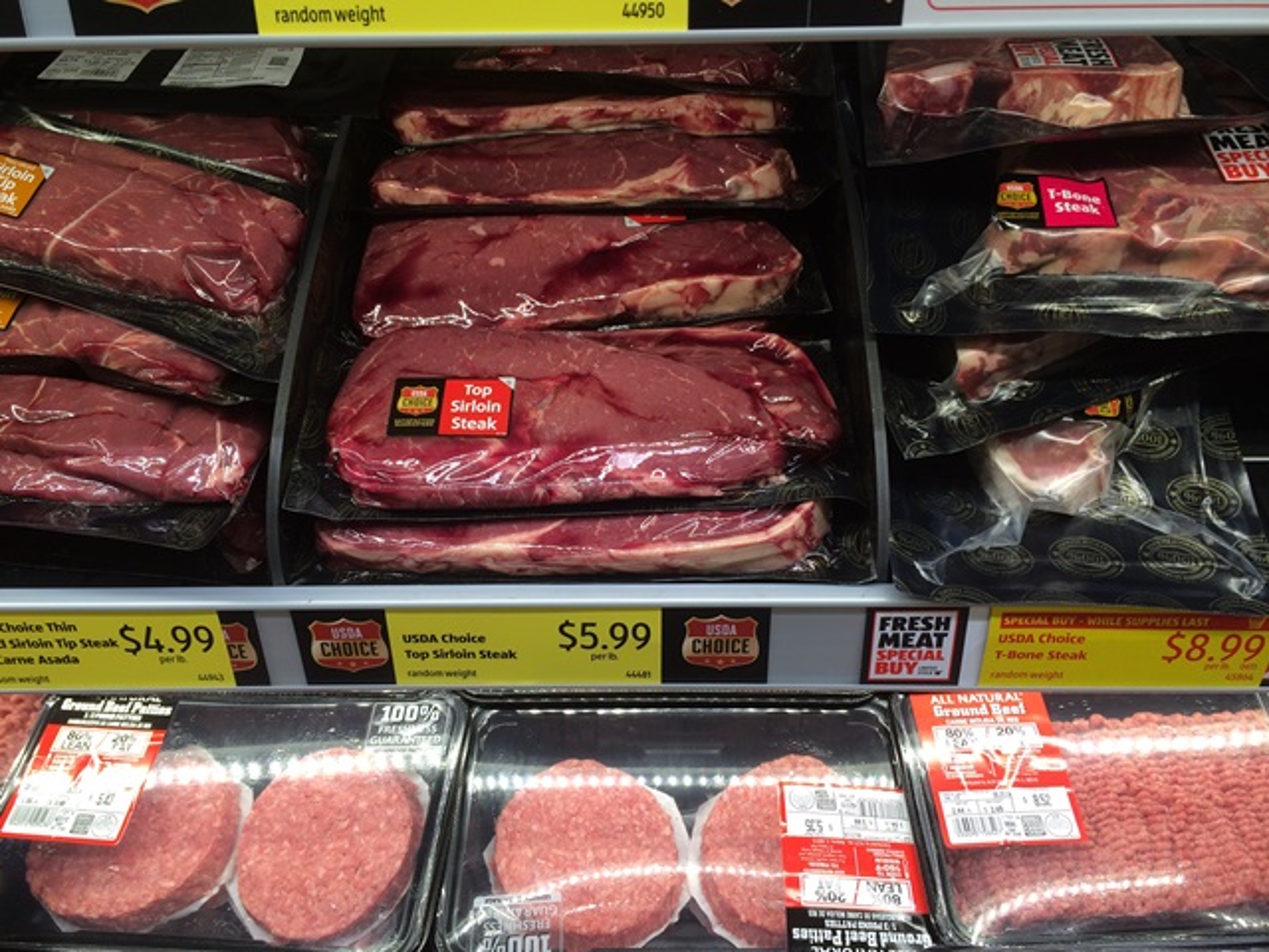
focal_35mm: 30
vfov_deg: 46.8
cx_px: 634
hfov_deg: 60.0
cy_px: 476
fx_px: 1100
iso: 40
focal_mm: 4.12
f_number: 2.2
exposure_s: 1/60
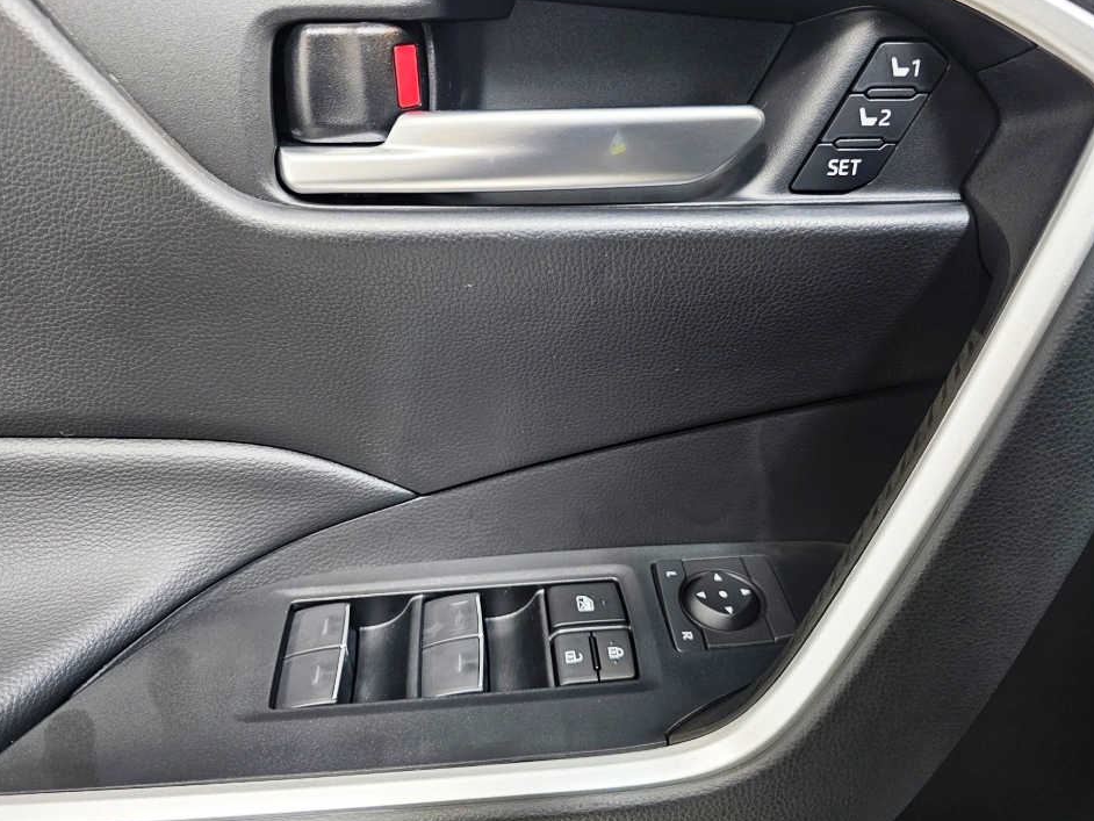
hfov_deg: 69.4
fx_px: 790
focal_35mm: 25
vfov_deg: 54.9
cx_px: 533
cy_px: 397
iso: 800
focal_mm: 6.3
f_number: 1.7
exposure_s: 1/24
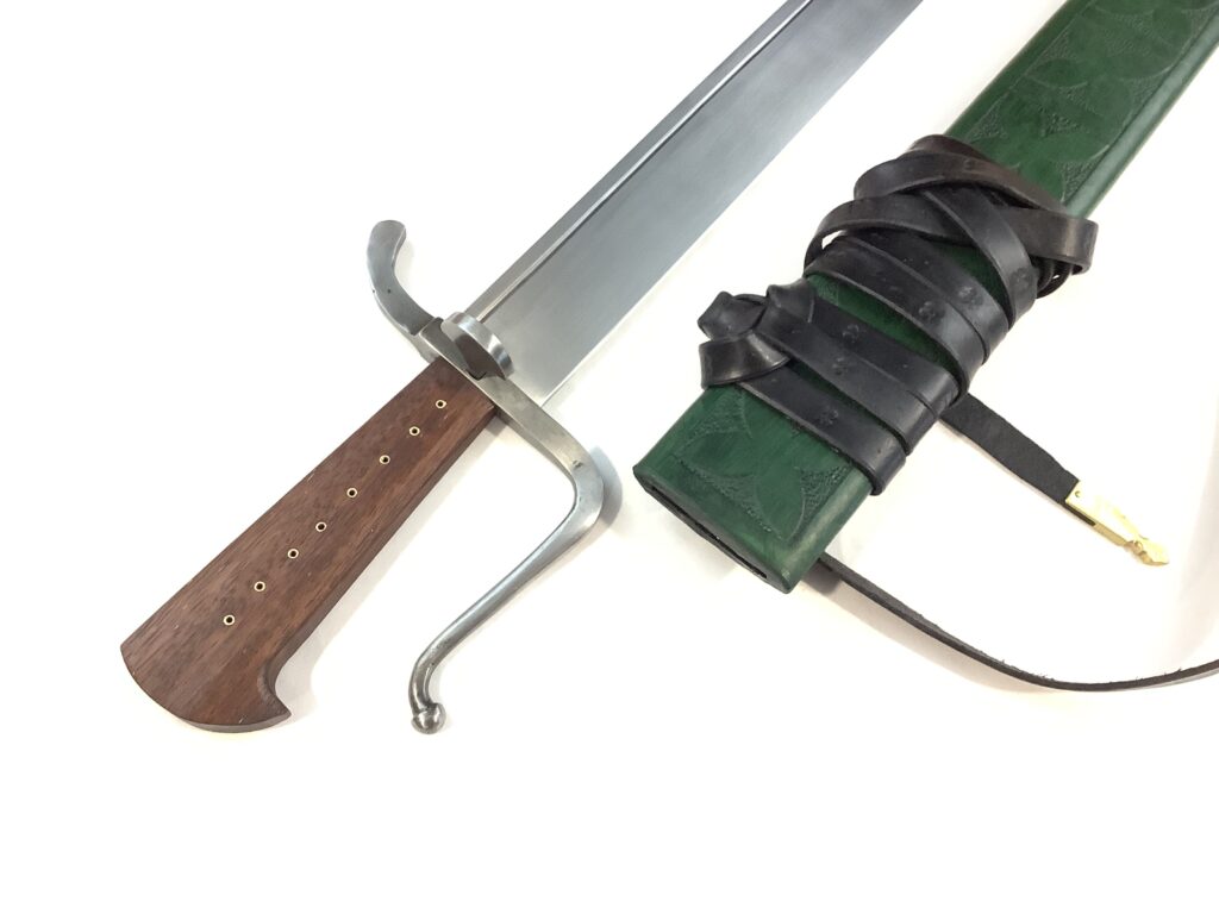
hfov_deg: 58.4
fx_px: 1092
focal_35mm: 31
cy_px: 457
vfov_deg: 45.4
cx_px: 610
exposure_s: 1/60
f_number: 2.4
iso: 320
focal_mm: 3.3
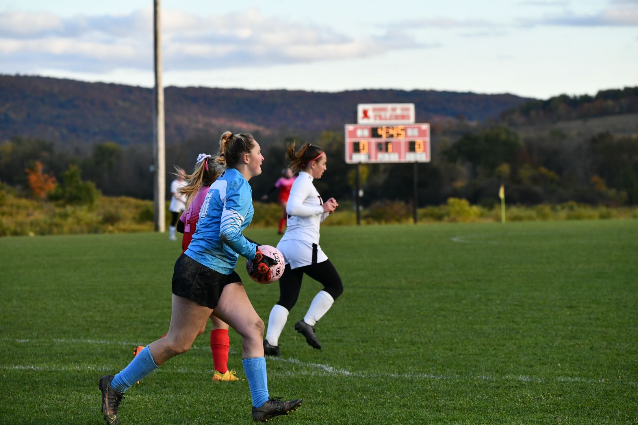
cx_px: 319
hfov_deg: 11.4
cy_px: 212
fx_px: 3190
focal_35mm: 180
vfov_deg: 7.6
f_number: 6.3
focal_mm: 180
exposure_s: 1/1600
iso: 2000
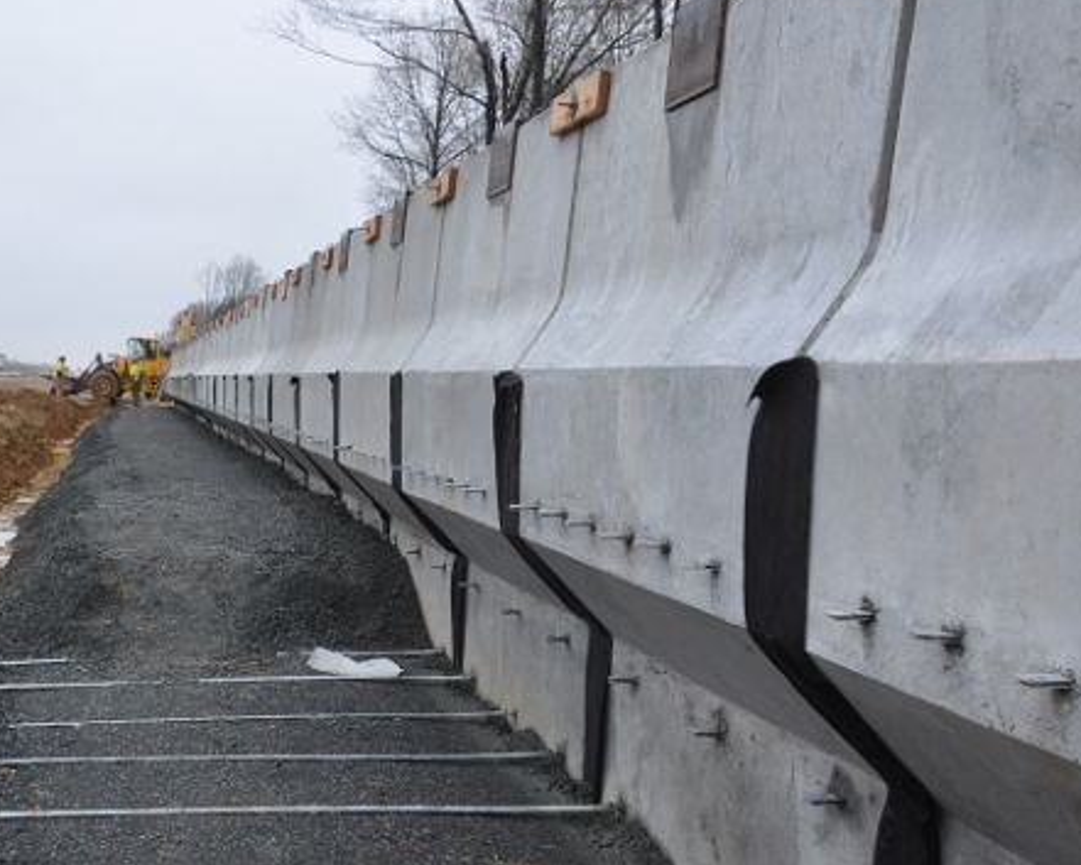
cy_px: 584
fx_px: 1472
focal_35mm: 46
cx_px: 196
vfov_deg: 32.5
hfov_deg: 38.6
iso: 360
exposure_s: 1/125
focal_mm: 18
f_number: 5.6
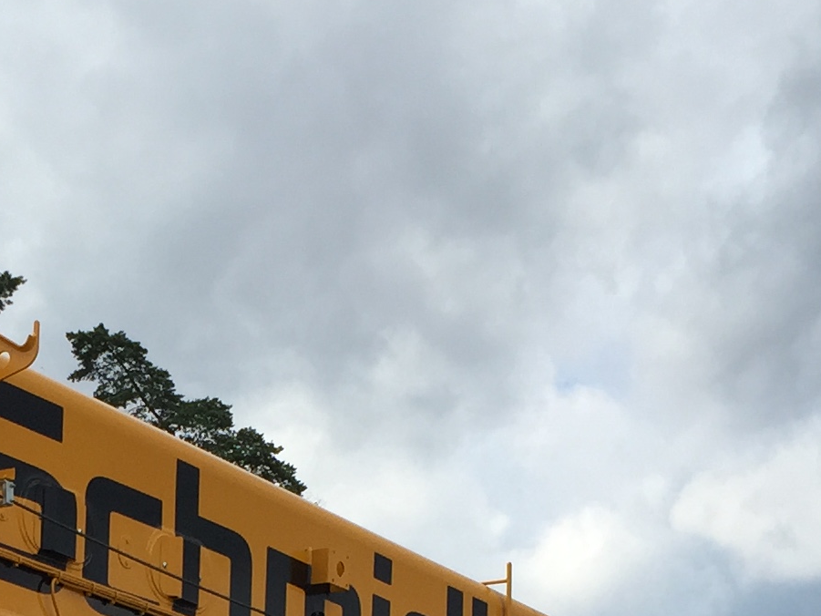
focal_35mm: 105
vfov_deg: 13.1
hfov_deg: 18.0
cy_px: 1003
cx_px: -85
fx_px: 2491
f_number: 2.2
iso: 32
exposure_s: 1/1582
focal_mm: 4.15
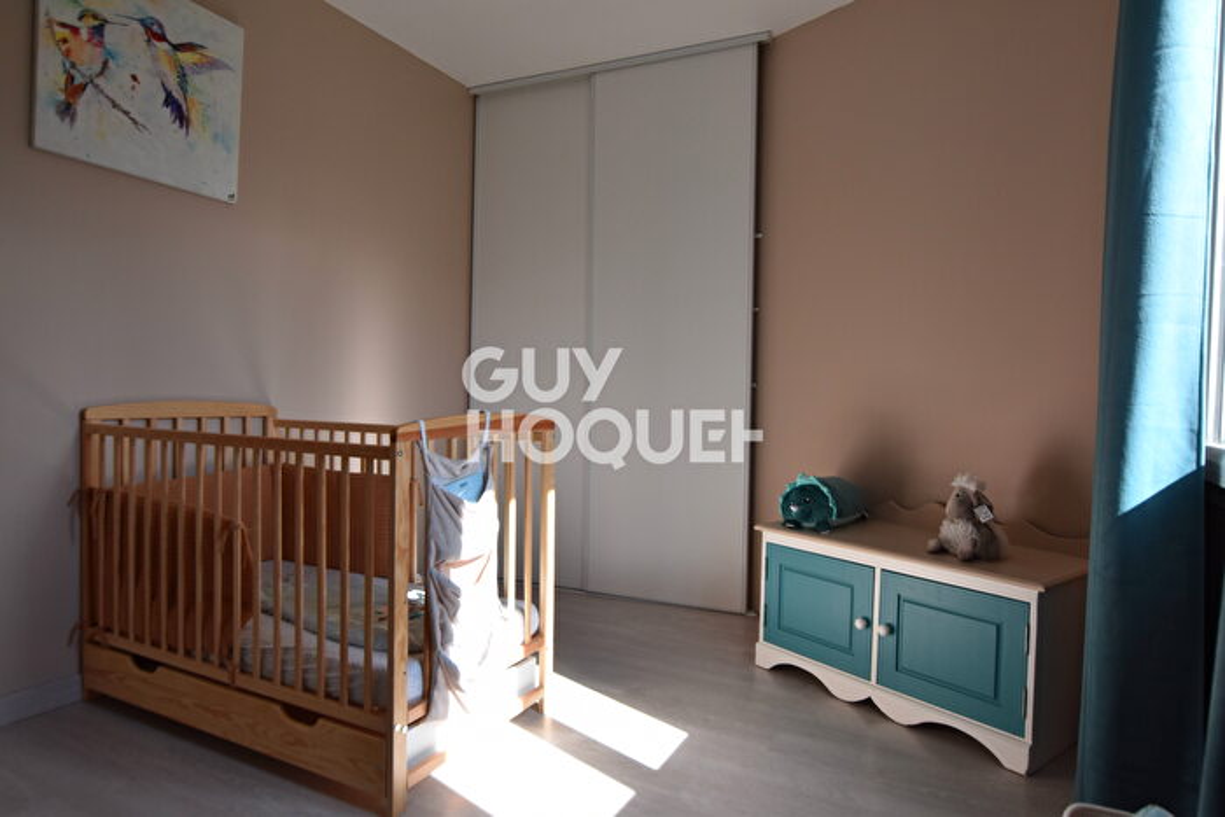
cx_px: 612
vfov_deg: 63.2
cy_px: 408
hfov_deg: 85.4
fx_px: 664
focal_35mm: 20
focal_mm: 13
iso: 320
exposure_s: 1/125
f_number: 5.6
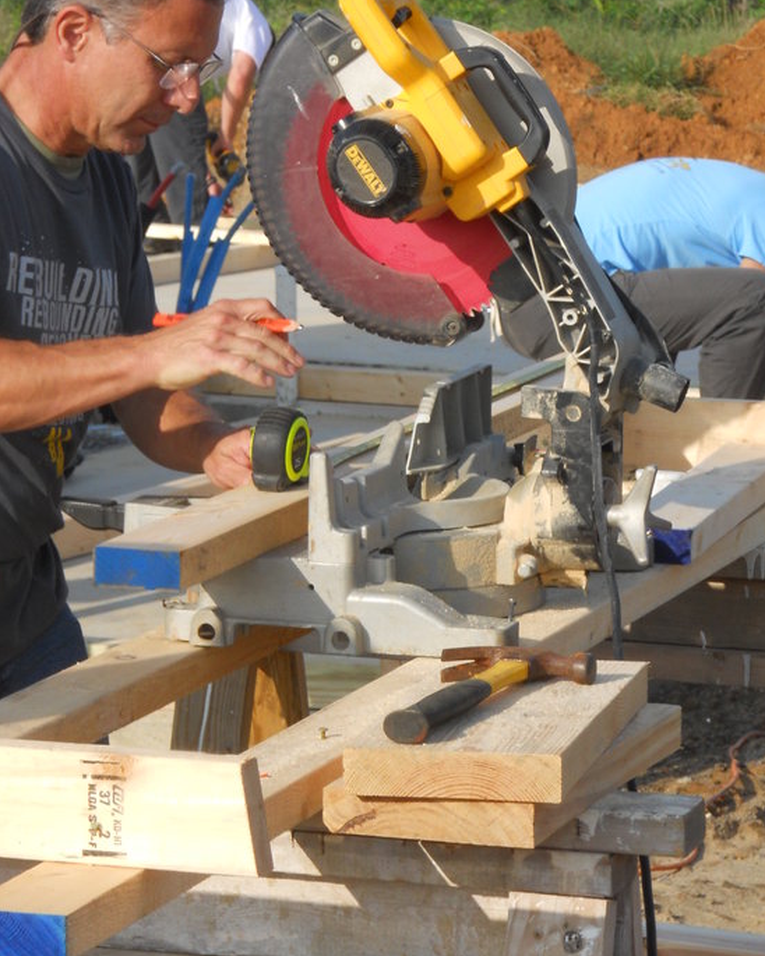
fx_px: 4670
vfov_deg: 11.7
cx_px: 233
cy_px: 469
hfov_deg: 9.4
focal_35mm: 165
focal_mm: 20.3
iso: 80
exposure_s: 1/320
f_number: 5.9
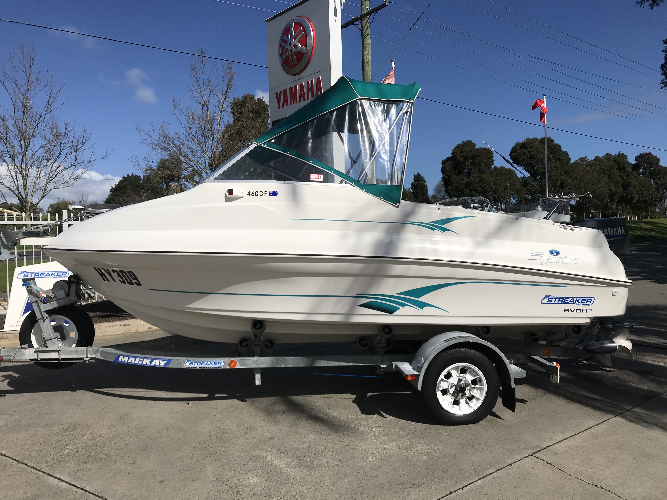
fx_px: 540
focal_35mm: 28
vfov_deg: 49.7
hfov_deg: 63.4
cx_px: 334
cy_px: 250
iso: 25
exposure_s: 1/6410
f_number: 1.8
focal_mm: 3.99
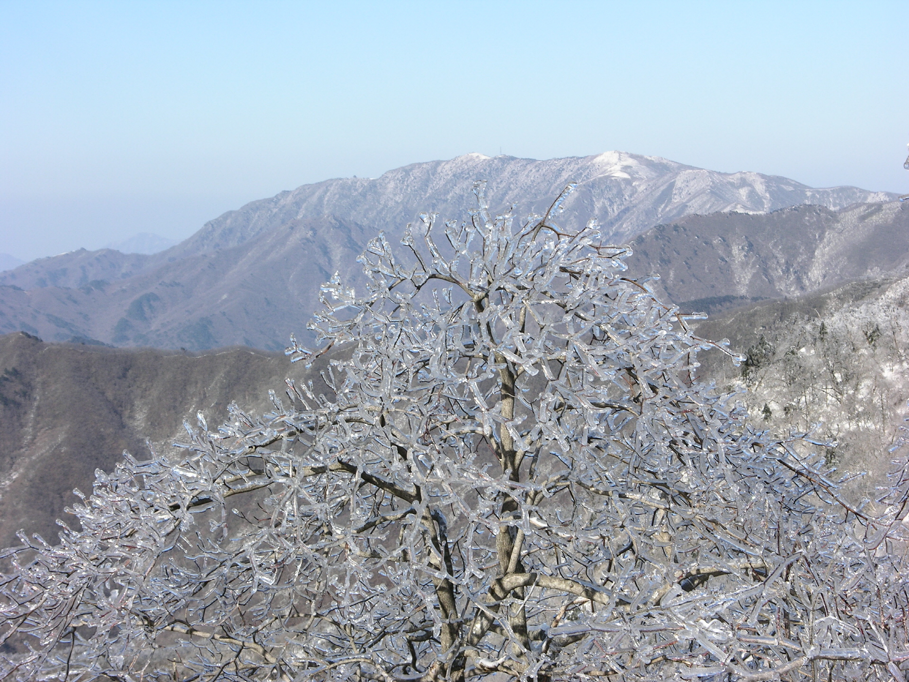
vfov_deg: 12.3
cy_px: 341
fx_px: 3151
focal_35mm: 120
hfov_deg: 16.4
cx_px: 454
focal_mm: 29.5
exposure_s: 1/200
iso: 50
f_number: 6.7
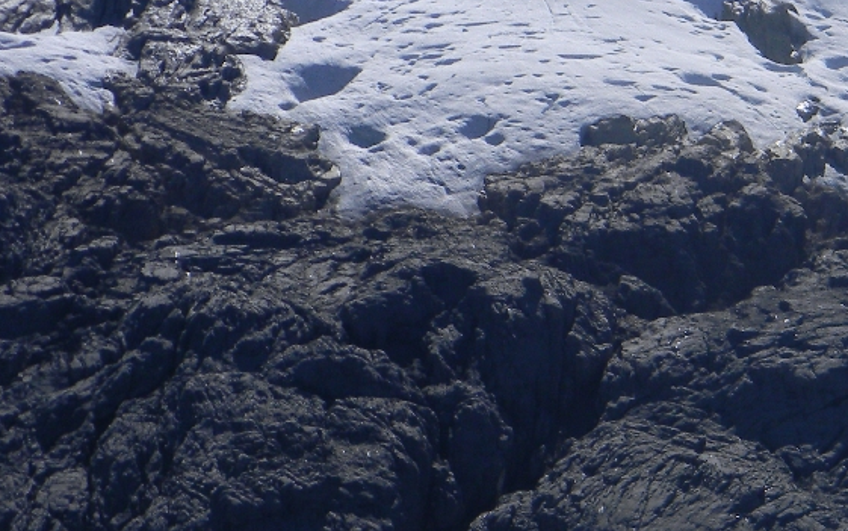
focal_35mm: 238
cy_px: 359
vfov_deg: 5.5
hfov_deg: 8.8
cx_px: 848
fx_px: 5502
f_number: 9.4
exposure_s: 1/294
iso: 80
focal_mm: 19
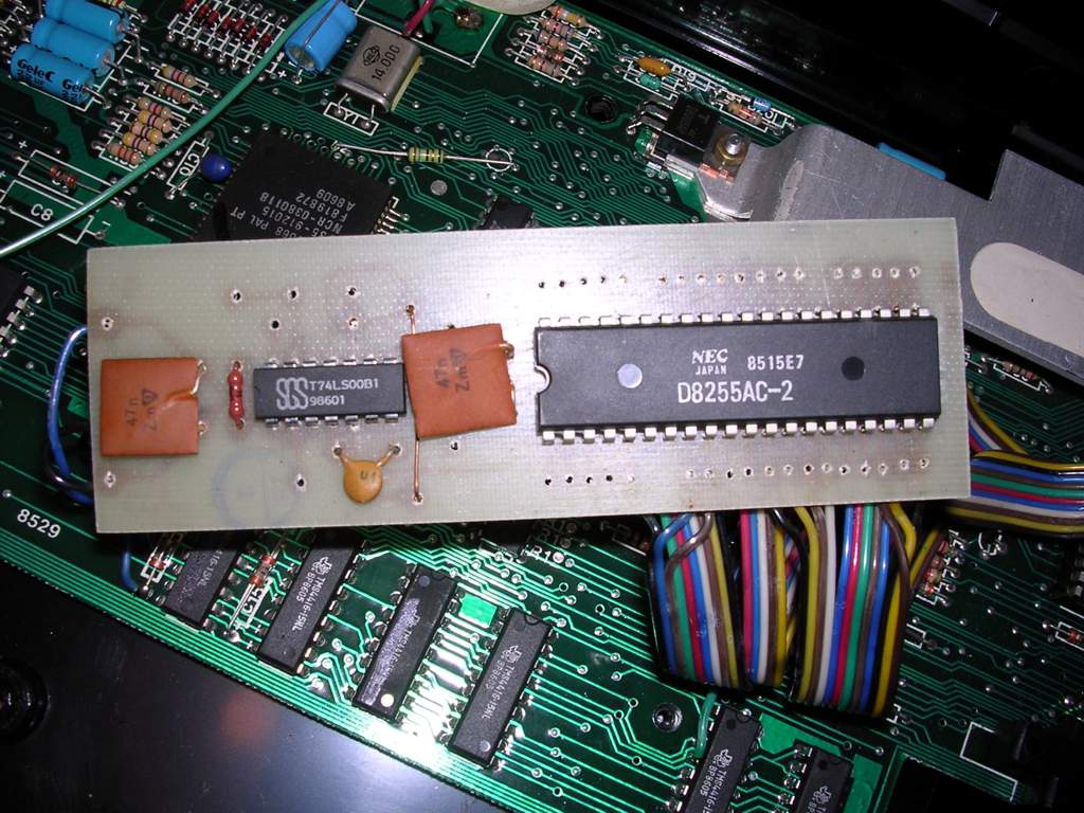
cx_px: 542
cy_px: 406
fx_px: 1190
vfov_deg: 37.7
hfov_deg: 49.0
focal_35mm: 38
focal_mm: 5.8
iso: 100
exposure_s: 1/60.1
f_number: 5.6
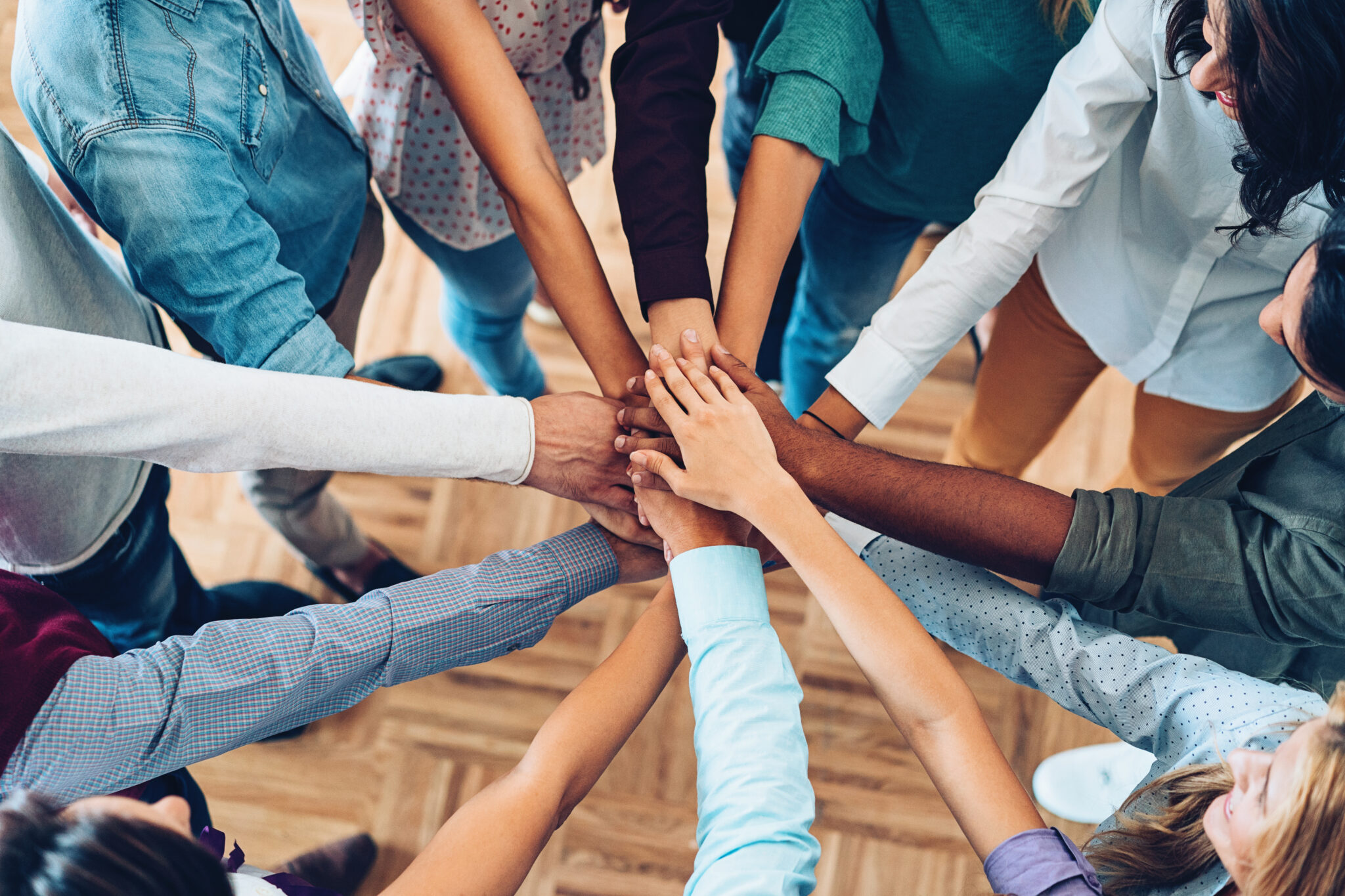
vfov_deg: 24.6
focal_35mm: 55
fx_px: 2055
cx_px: 672
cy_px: 448
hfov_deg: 36.2
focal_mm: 55
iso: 1250
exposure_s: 1/200
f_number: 2.5
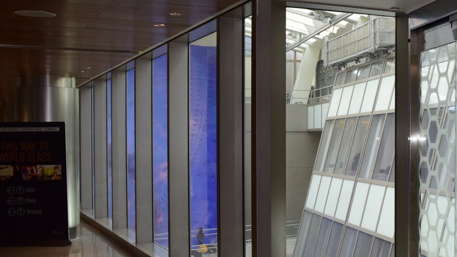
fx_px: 739
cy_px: 176
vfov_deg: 19.6
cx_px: 431
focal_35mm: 61
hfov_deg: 32.3
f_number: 5.6
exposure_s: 1/125
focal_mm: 18
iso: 1600
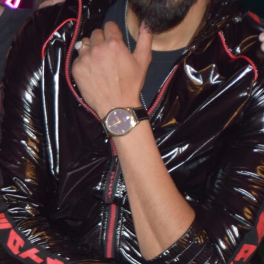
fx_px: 1382
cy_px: 231
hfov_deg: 10.2
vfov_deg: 10.9
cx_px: -250
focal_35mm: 160
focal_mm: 25
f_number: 3.8
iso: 800
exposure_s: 1/60
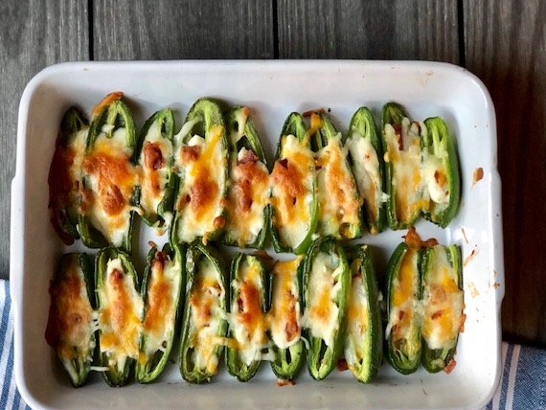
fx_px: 1010
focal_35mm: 64
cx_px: 261
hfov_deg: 30.2
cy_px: 224
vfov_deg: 22.9
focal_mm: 6.6
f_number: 2.8
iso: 320
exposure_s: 1/30
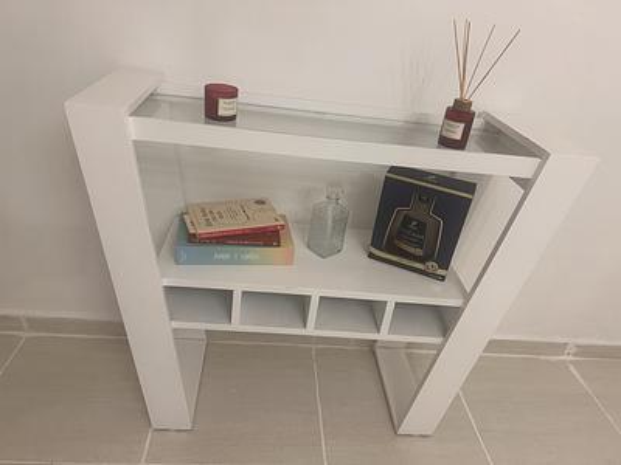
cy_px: 232
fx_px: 466
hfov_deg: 67.3
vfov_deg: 53.1
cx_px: 310
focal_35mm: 26
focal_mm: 5.7
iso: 125
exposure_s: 1/60
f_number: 1.5
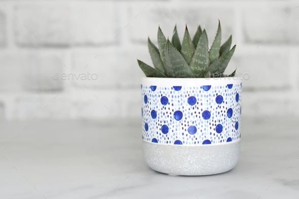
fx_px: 498
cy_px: 100
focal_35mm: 60
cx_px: 150
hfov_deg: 33.4
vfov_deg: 22.6
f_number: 6.3
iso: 200
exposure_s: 1/160
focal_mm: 40
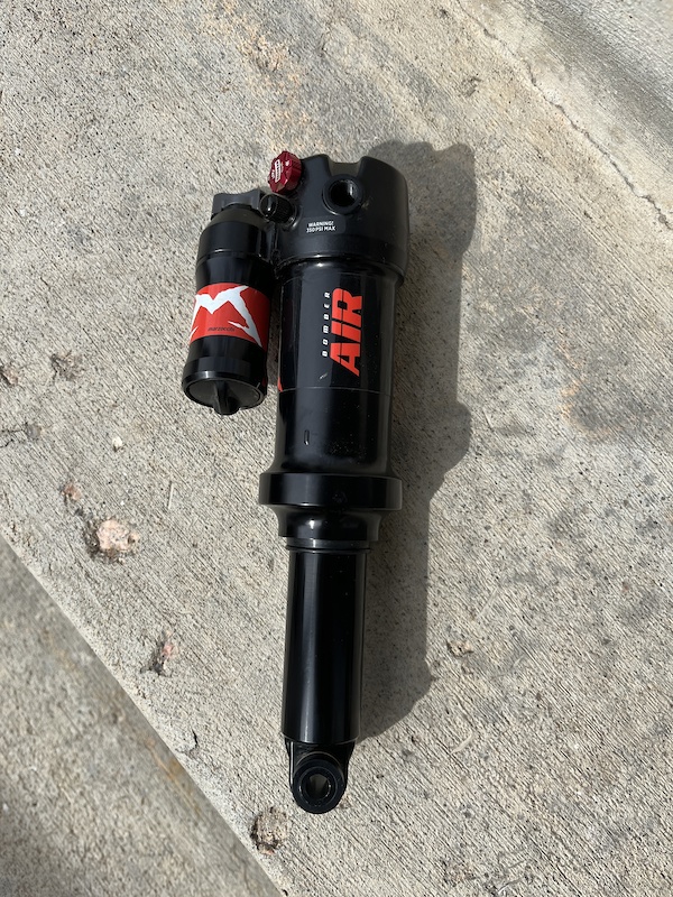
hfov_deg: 53.1
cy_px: 448
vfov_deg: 67.3
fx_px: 674
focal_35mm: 26
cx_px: 336
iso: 50
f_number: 1.6
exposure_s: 1/2571
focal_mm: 5.1
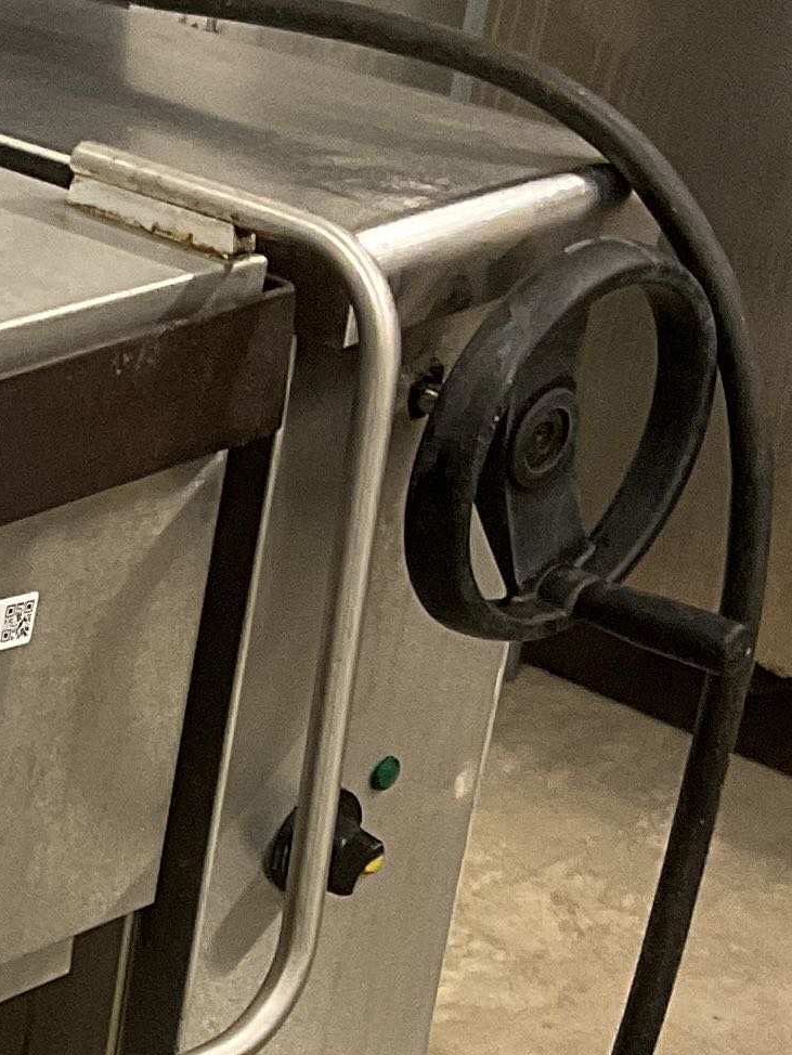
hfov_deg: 11.1
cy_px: 971
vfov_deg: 16.2
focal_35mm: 120
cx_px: -828
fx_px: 3659
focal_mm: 3
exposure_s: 1/50
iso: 80
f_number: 1.8
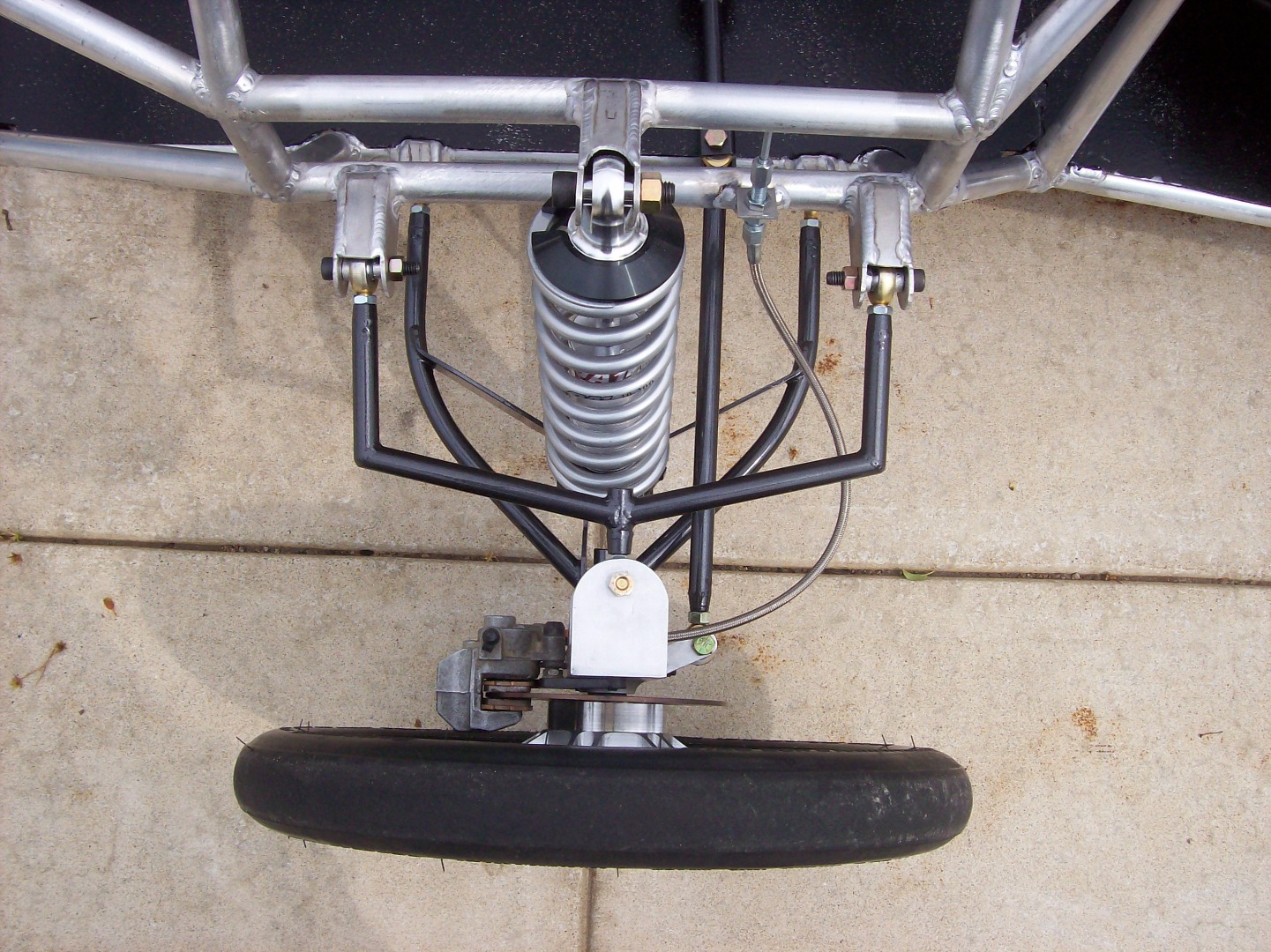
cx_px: 636
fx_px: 1321
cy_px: 476
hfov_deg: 51.4
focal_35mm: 36
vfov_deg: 39.6
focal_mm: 6
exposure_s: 1/587
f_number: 4.8
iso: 80
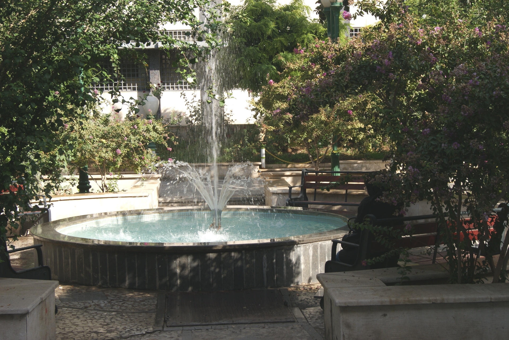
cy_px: 170
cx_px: 254
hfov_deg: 33.4
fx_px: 848
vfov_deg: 22.6
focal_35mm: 60
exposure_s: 1/80
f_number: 11
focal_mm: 40
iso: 100
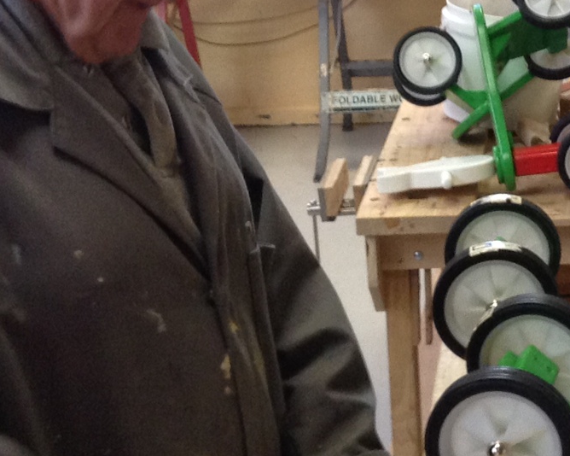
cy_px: 102
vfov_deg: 15.5
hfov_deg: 18.8
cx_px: 585
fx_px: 1670
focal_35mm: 99
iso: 100
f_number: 2.4
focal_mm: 3.3
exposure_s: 1/24
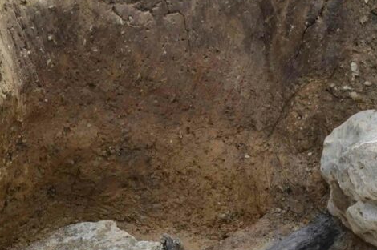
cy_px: 359
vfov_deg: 11.7
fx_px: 1178
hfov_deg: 18.1
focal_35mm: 113
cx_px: 128
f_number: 7.1
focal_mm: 23
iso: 100
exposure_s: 1/200
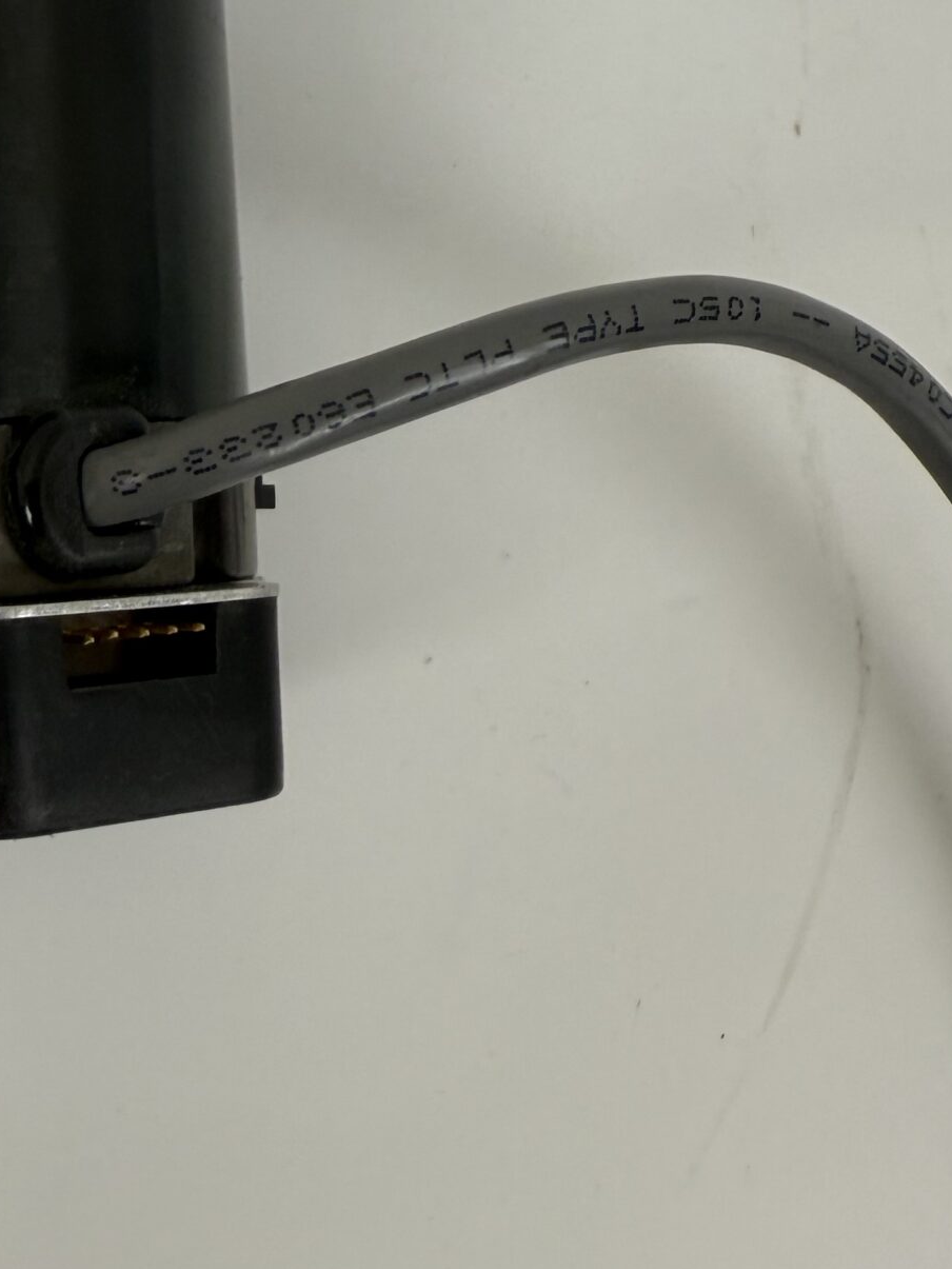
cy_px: 354
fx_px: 1870
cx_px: 139
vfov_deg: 36.8
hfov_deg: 27.8
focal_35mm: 51
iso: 80
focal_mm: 2.22
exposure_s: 1/120
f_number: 2.2
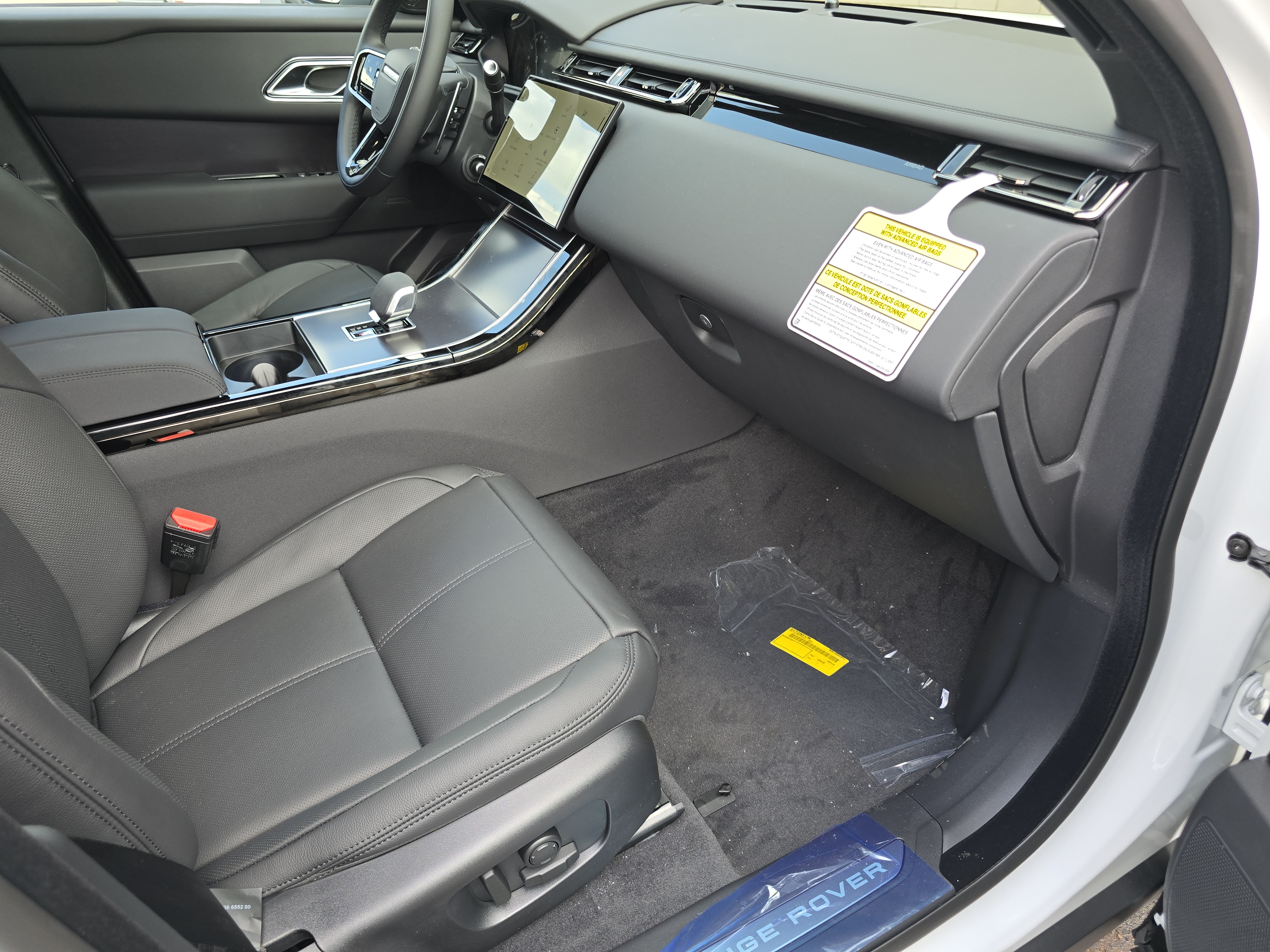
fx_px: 844
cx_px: 635
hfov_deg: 73.9
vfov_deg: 58.9
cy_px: 476
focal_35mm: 23
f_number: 1.7
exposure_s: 1/180
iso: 50
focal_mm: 6.3
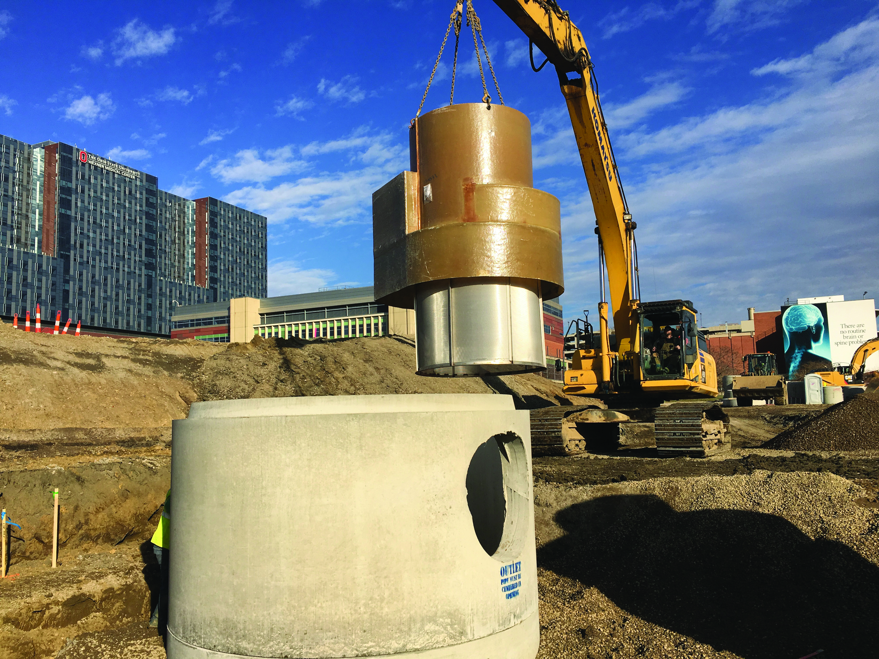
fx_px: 736
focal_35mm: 29
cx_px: 440
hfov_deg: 61.7
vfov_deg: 48.2
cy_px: 330
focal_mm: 4.15
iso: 25
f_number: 2.2
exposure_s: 1/2564
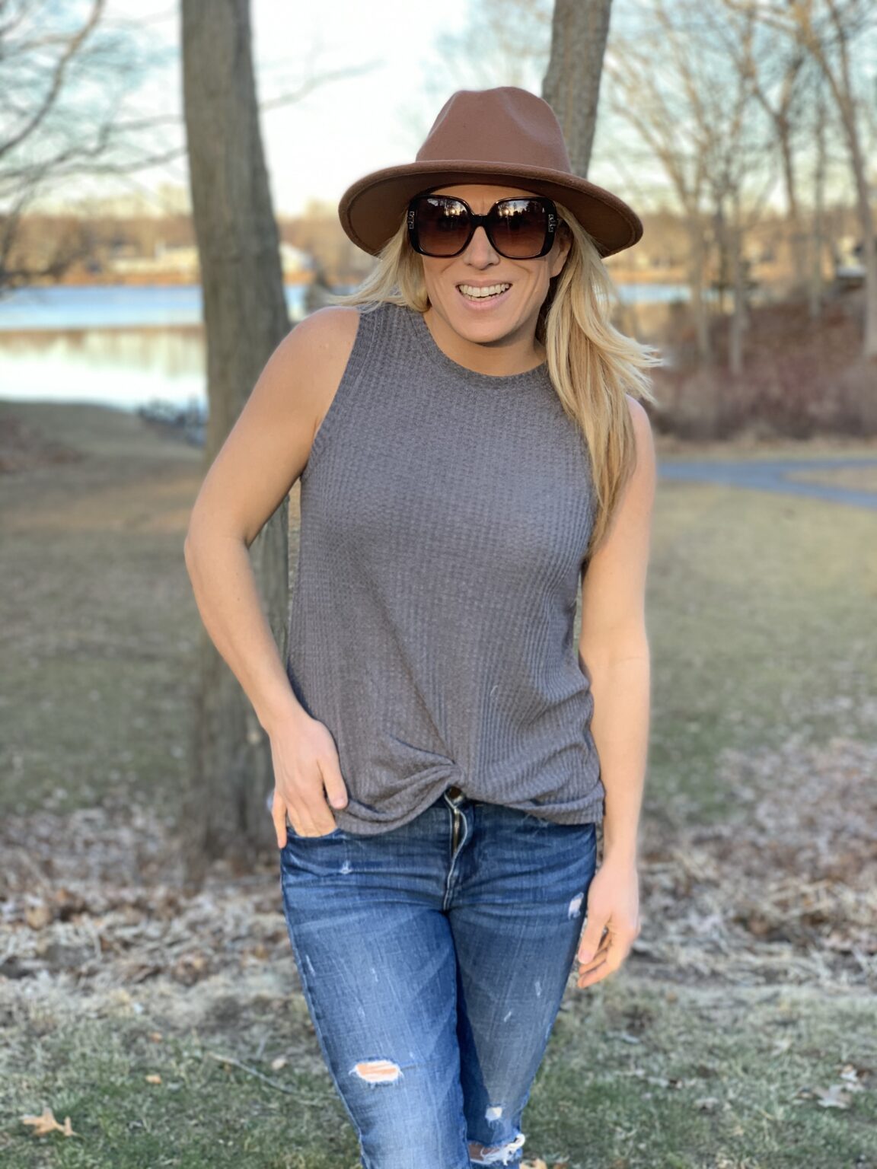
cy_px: 584
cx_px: 438
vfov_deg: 36.8
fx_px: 1757
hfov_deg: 28.0
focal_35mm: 52
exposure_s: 1/122
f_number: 2.4
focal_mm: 6
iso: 50
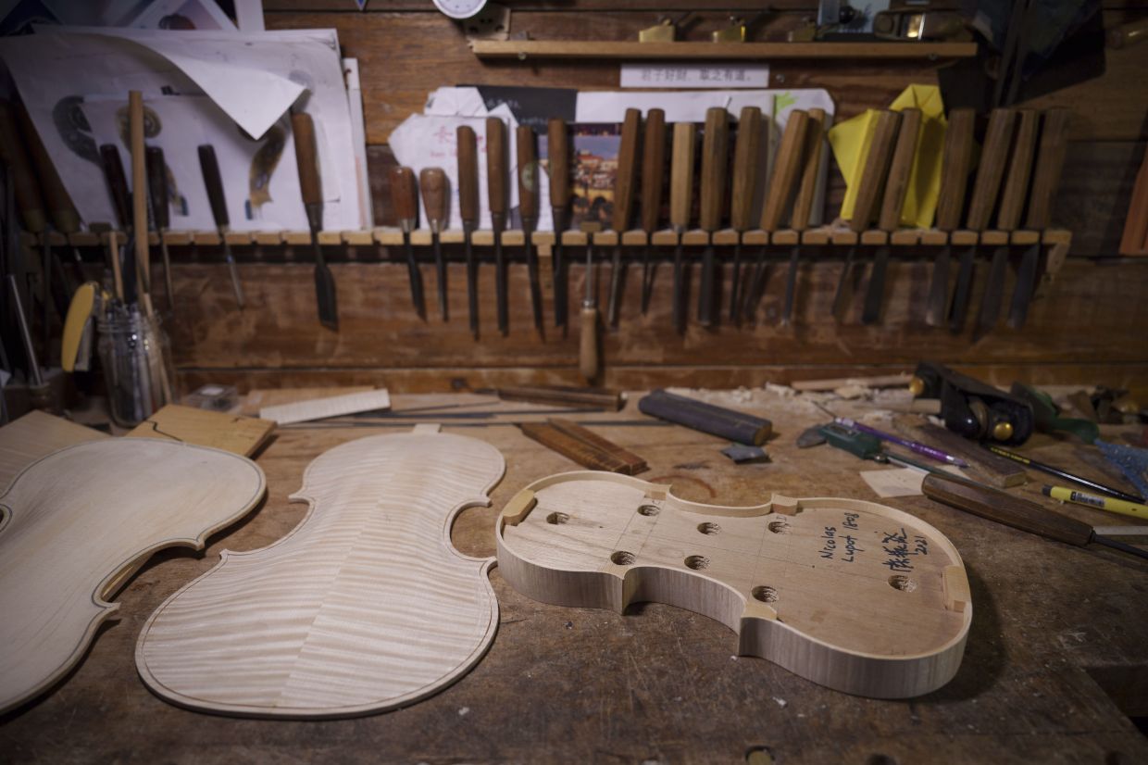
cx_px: 574
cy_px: 382
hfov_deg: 73.8
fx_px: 765
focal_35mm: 24
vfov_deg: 53.1
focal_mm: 24
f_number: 2.8
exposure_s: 1/100
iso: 320
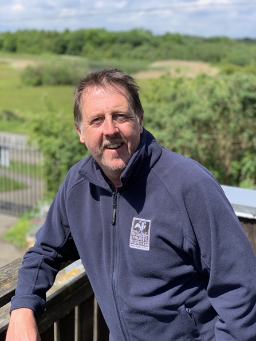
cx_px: 128
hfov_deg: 28.0
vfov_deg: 36.8
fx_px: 513
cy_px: 170
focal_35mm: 52
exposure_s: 1/761
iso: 16
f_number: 2.4
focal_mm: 6
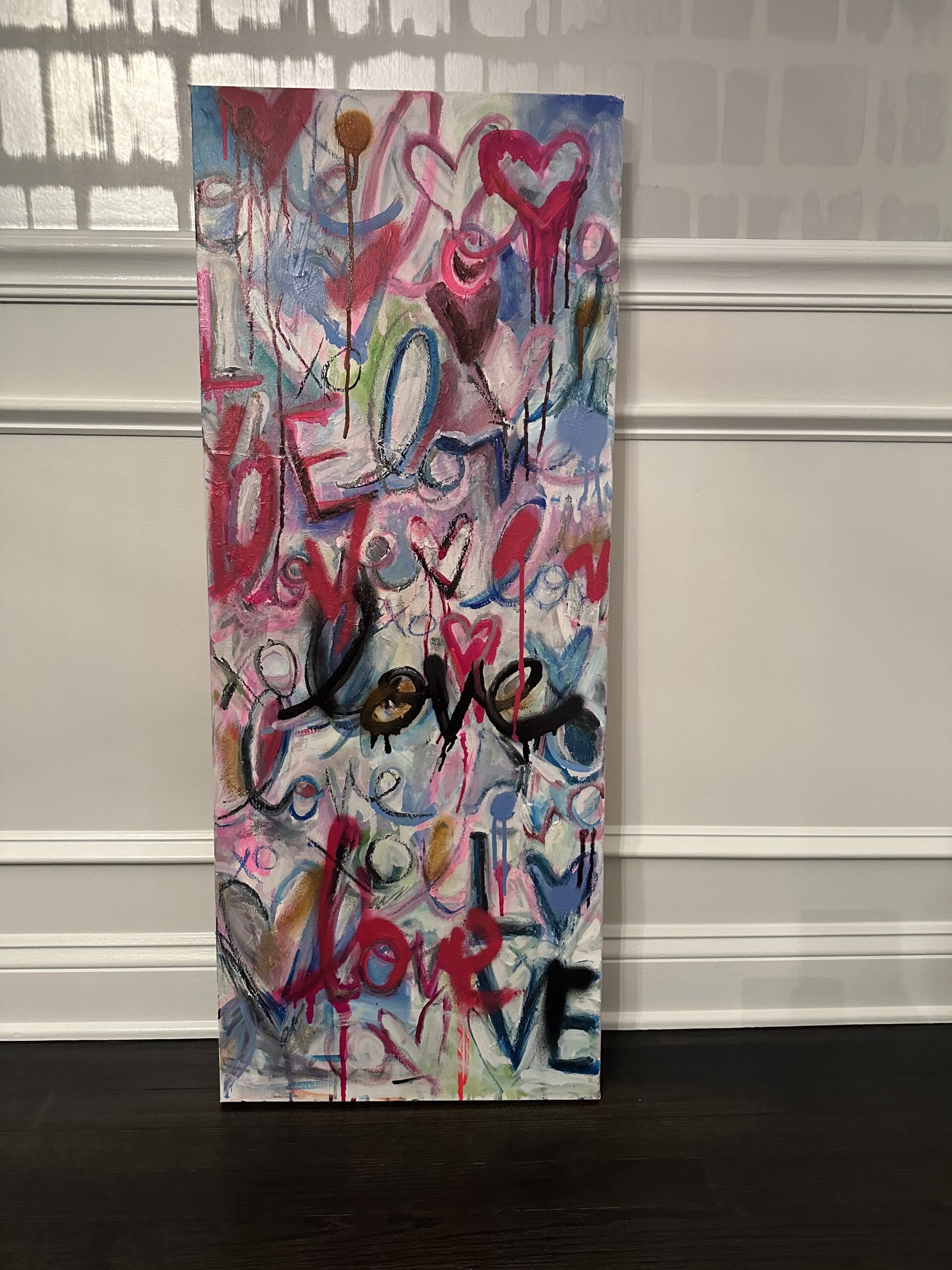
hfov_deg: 56.8
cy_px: 635
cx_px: 476
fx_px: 880
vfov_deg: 71.6
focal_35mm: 24
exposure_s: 1/60
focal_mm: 6.86
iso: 500
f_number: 1.78
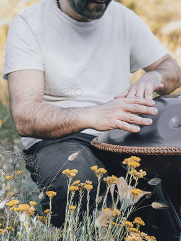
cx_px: 146
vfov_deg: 26.7
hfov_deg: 19.9
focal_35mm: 73
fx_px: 509
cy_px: 120
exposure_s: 1/640
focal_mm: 50
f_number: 3.5
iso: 400
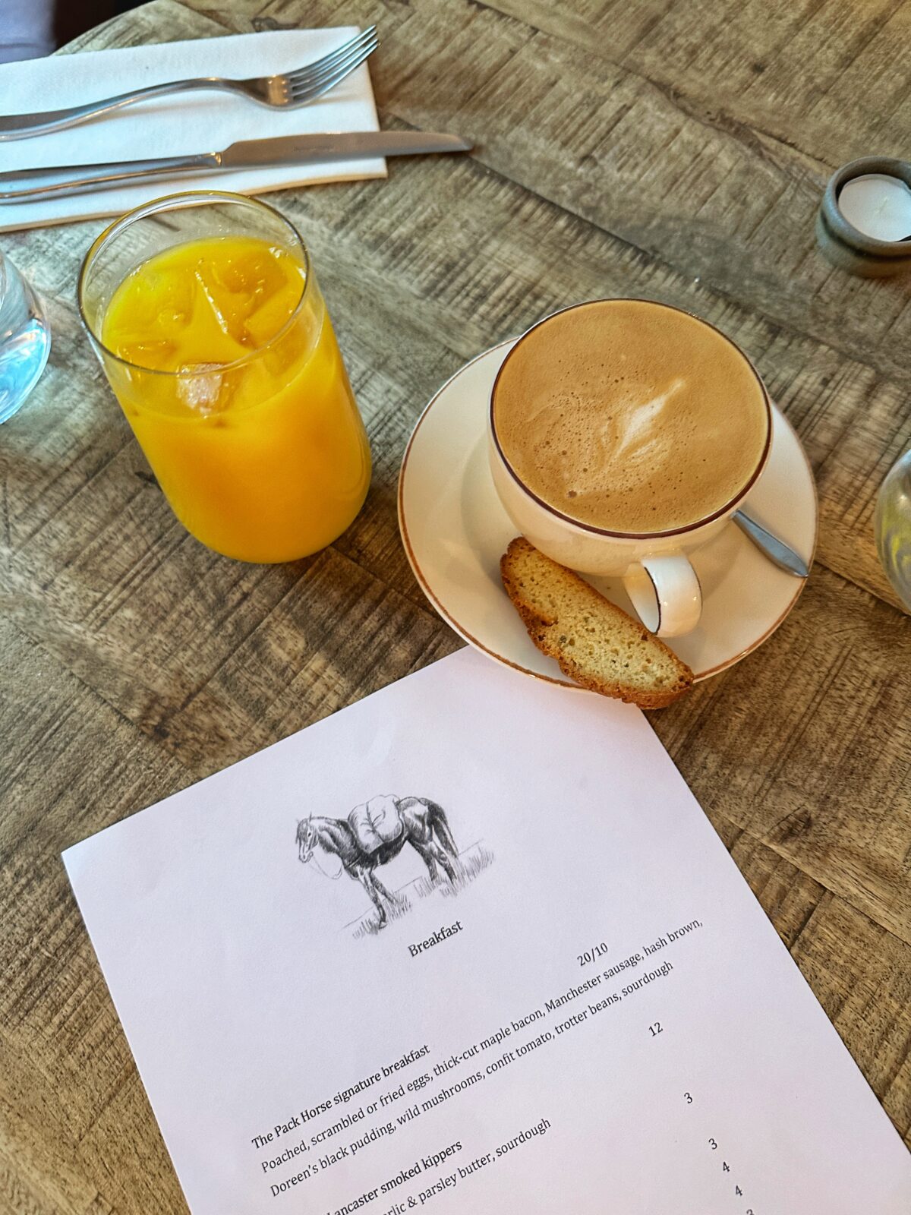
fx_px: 842
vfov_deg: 71.6
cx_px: 456
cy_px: 608
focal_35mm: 24
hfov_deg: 56.8
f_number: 1.78
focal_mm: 6.86
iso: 400
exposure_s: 1/50
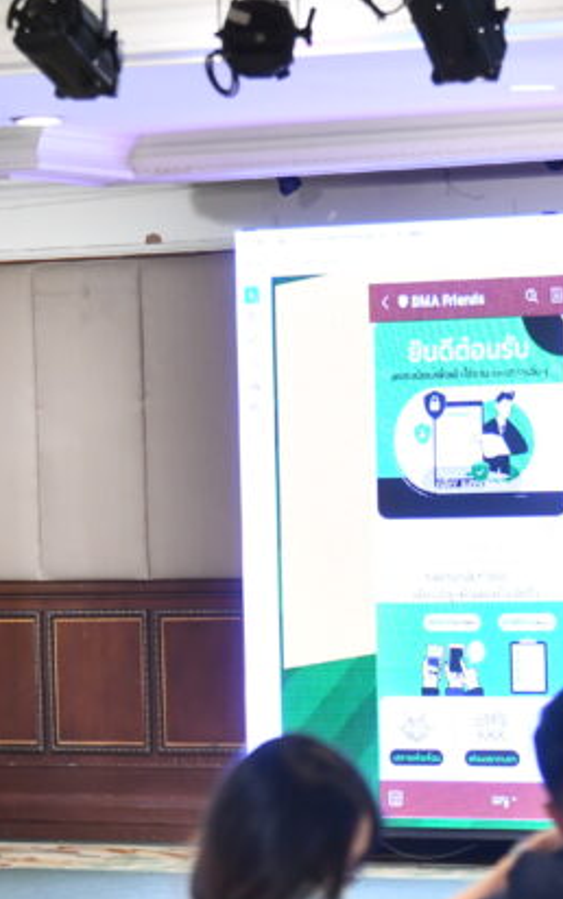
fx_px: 4584
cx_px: 214
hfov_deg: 7.0
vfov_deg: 11.2
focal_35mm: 187
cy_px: 731
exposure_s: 1/60
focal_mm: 70
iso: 1600
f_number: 3.5
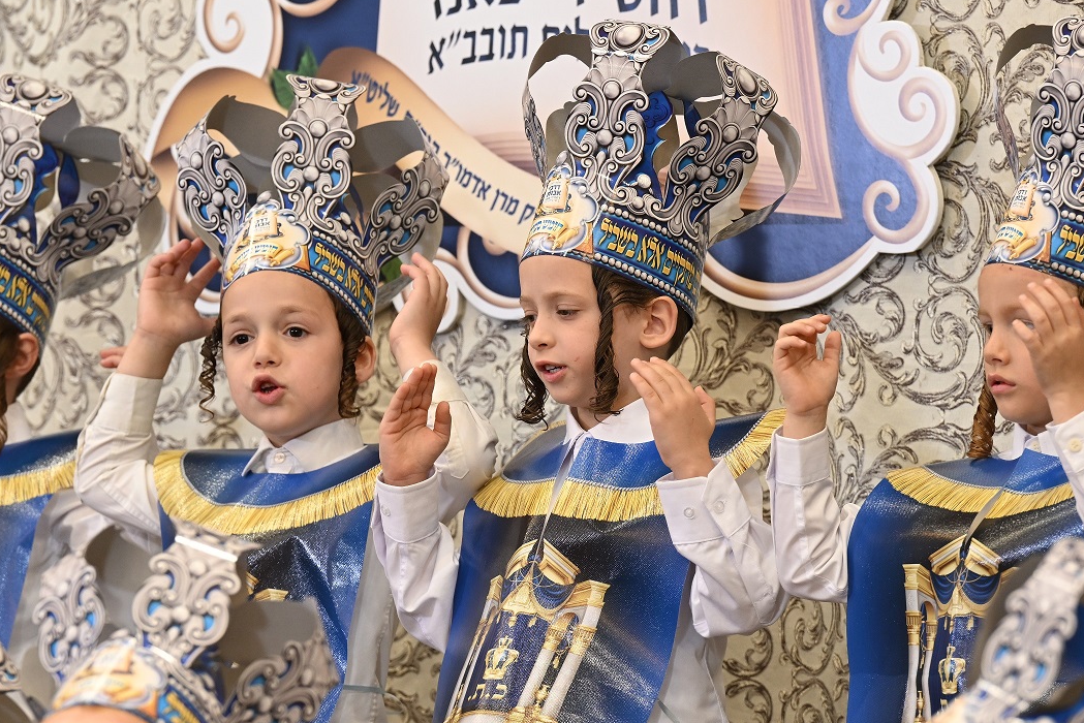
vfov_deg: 4.7
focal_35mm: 295
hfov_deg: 7.0
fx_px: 8885
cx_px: 482
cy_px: 365
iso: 1000
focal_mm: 200
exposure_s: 1/200
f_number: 5
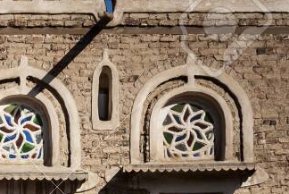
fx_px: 2998
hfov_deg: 5.4
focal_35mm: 373
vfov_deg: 3.7
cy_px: 323
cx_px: -273
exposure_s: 1/125
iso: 100
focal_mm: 62
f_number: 10
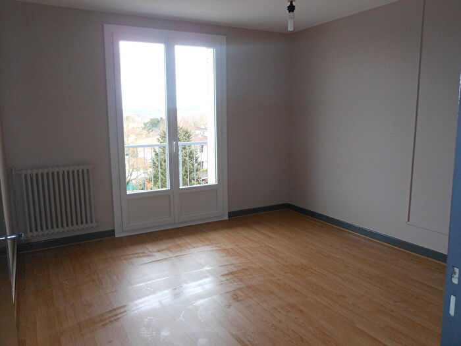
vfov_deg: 49.7
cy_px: 173
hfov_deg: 63.4
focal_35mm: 28
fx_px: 373
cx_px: 230
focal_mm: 5
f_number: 3.7
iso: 250
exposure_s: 1/30
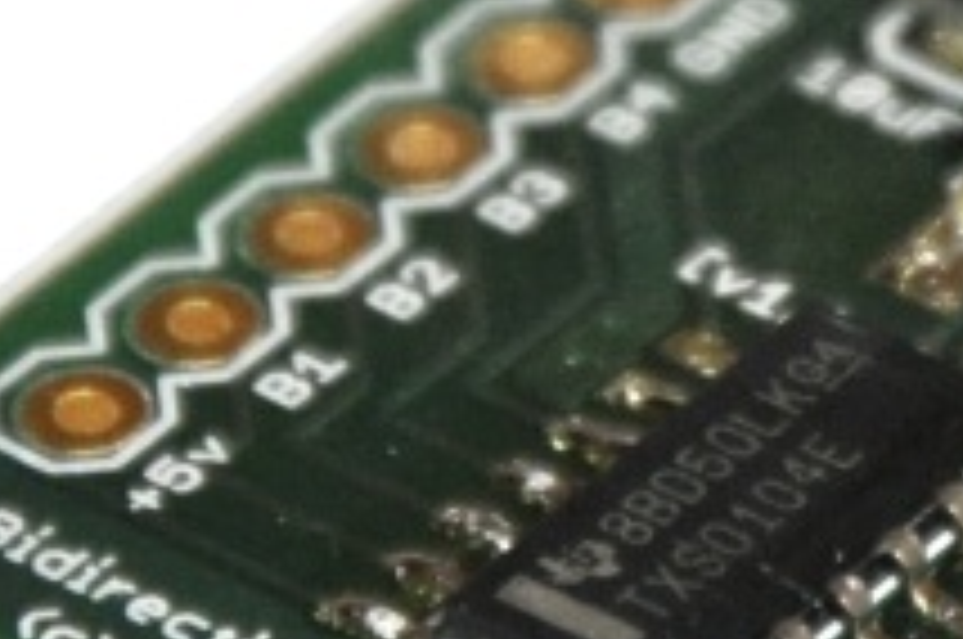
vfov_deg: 3.1
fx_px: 11816
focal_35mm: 442
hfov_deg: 4.7
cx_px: 936
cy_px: 531
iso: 800
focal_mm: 105
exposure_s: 1/60
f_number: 5.6
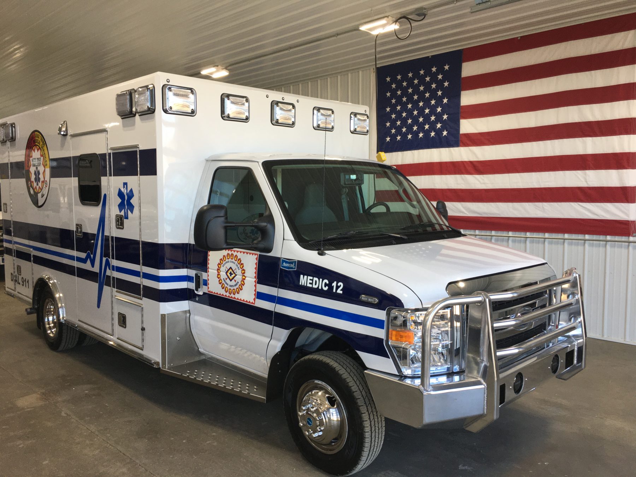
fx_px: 533
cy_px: 238
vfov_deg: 48.2
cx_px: 318
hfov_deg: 61.7
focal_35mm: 29
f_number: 2.2
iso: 40
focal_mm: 4.15
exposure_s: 1/120
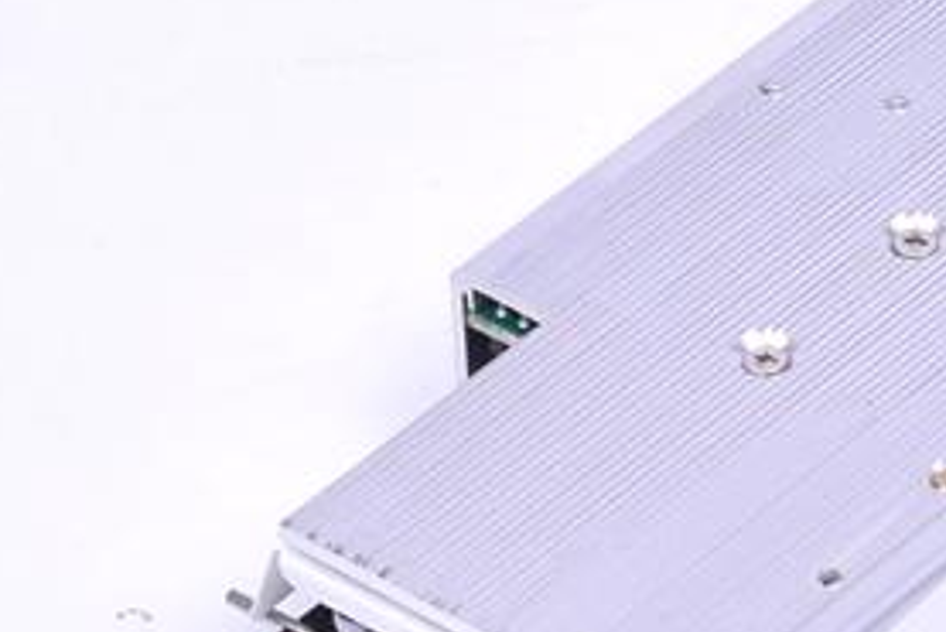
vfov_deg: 8.1
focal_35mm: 169
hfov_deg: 12.0
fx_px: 4443
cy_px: 331
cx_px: 1001
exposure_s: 1/200
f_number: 13
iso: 200
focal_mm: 52
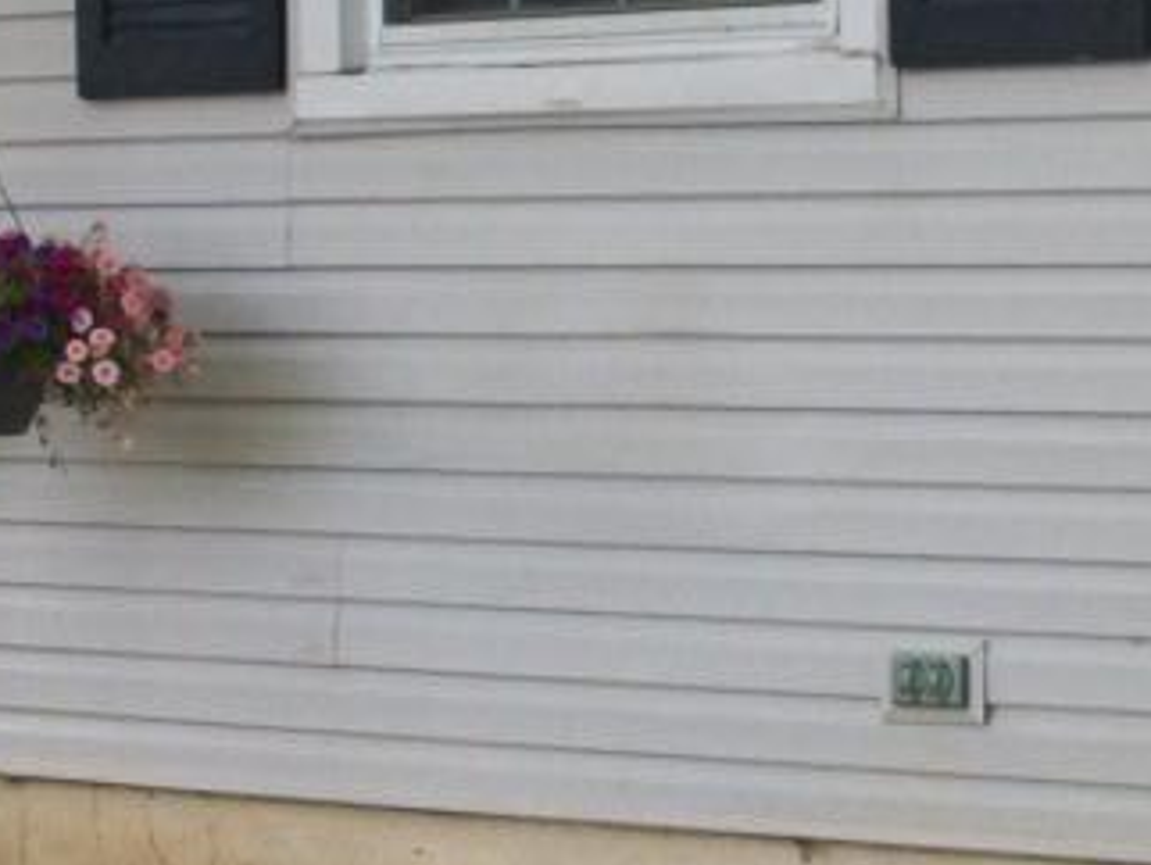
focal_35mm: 139
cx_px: 411
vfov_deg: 10.7
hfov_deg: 14.2
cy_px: 440
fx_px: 4625
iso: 80
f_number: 3.1
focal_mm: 6.3
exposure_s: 1/125
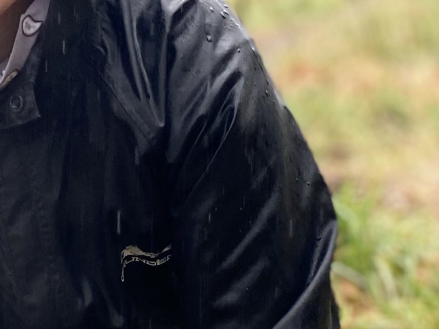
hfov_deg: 15.2
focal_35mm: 129
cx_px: 78
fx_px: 1635
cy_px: 114
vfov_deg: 11.5
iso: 40
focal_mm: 4.25
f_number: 1.8
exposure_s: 1/122
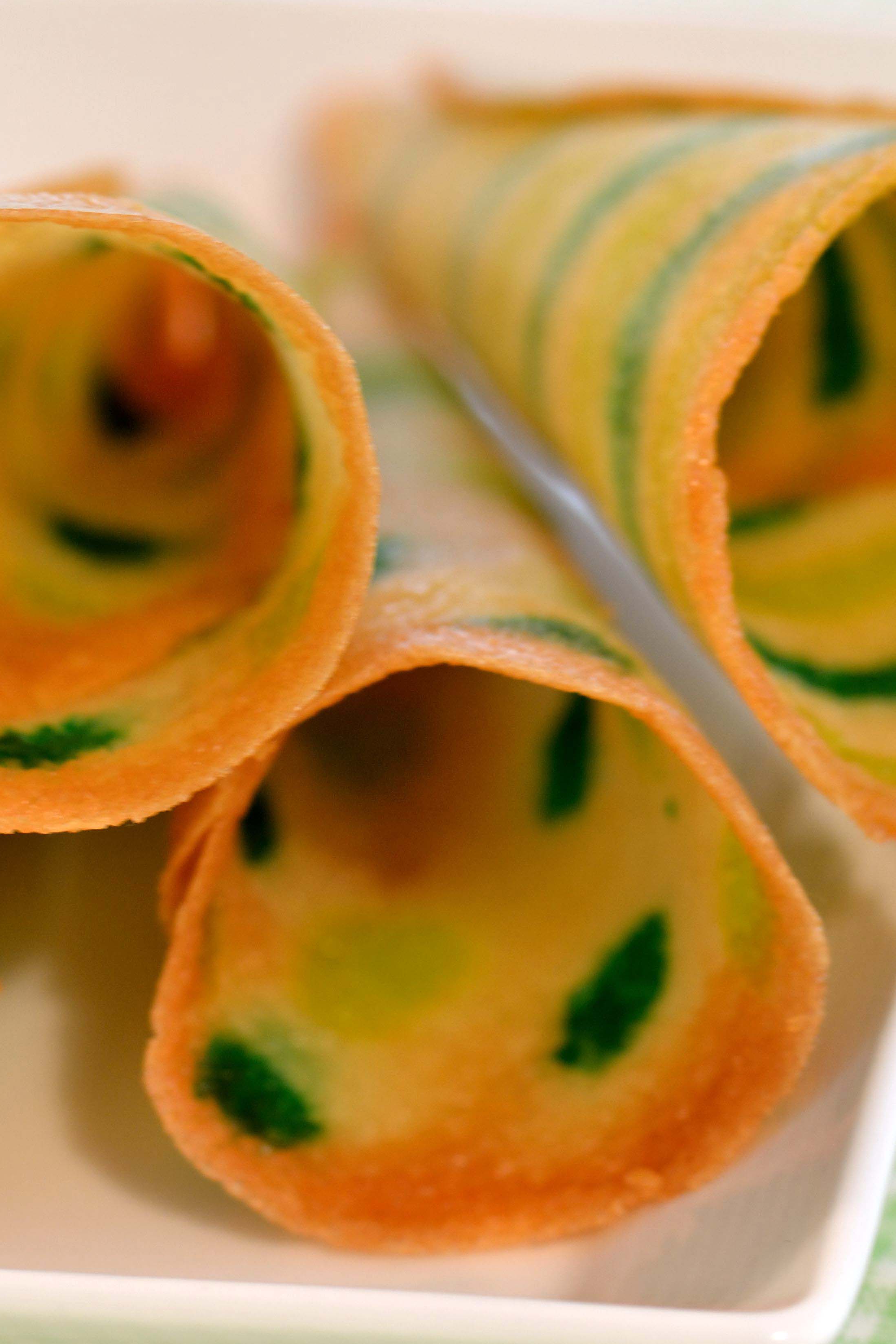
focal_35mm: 220
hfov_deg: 6.3
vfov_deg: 9.4
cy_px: 584
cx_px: 443
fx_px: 8201
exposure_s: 1/13
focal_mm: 105
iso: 200
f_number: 6.3
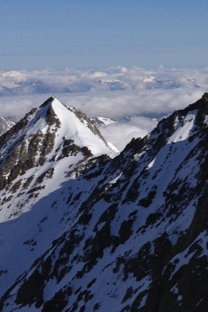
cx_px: 274
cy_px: 105
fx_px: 927
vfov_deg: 19.0
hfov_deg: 12.4
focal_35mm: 107
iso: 50
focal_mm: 4.13
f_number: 2.4
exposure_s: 1/4525
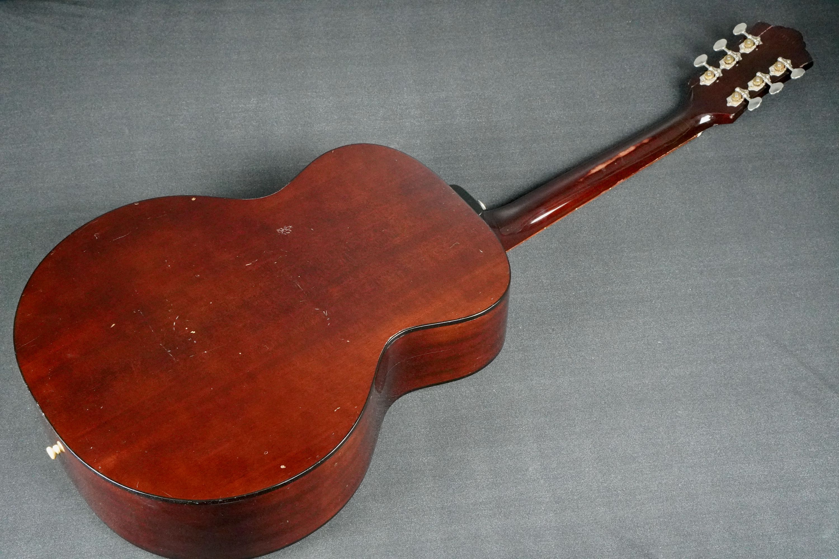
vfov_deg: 25.8
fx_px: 1223
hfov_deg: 37.9
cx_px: 420
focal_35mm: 52
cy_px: 280
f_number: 11
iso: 6400
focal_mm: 35
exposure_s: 1/40
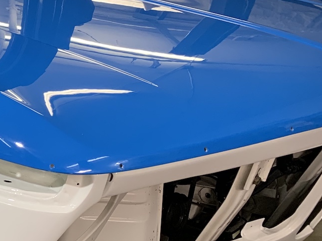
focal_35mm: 81
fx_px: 753
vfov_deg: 18.2
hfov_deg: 20.7
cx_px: -155
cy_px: 88
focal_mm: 4.25
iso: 80
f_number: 1.8
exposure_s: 1/60
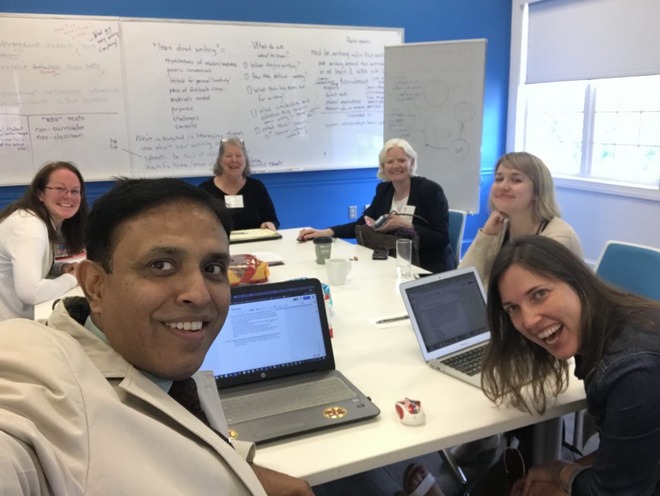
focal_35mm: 32
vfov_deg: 44.2
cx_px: 330
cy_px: 248
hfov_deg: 56.8
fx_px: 610
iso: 50
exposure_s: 1/31
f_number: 2.2
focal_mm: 2.87
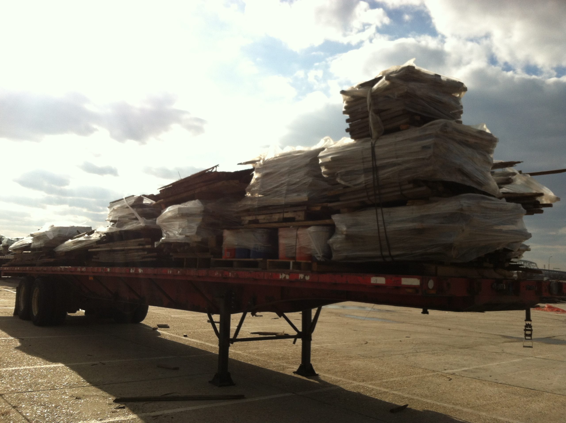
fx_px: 571
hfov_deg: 52.7
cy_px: 212
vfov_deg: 40.6
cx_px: 283
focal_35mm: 35
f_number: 2.8
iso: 80
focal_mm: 3.85
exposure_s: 1/2040
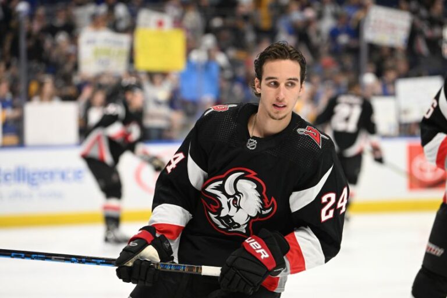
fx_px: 1800
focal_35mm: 145
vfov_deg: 9.5
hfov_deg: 14.2
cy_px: 149
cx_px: 224
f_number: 3.5
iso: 4000
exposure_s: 1/1600
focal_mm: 145
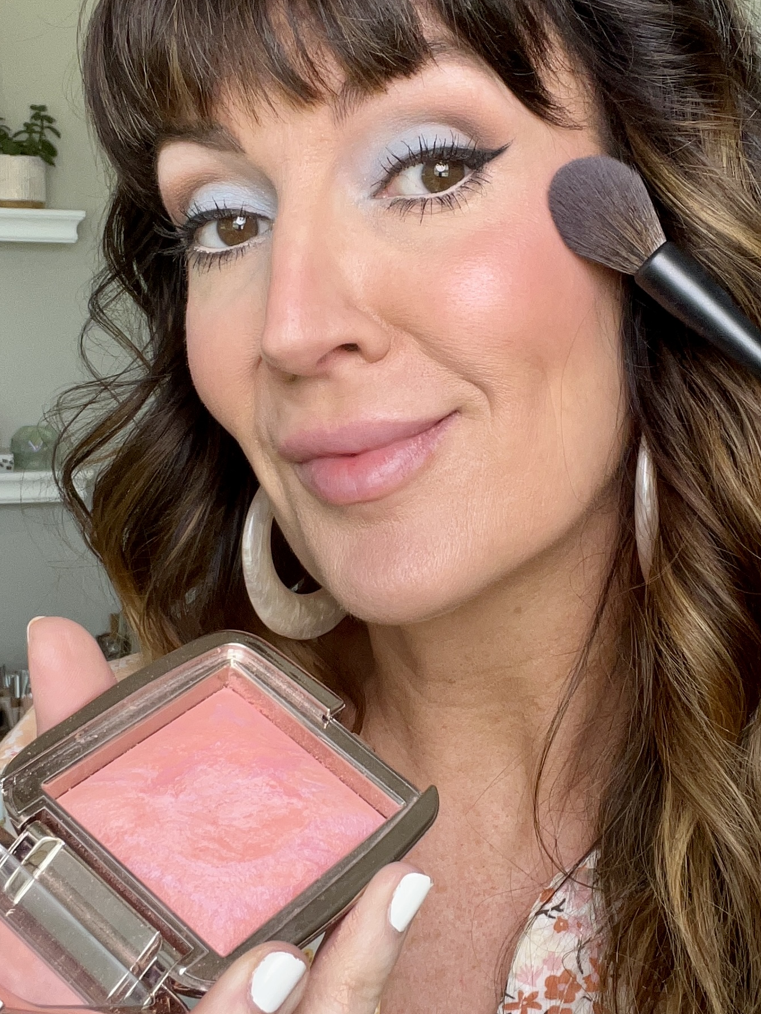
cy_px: 489
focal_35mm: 40
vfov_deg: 46.8
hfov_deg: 35.8
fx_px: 1173
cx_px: 458
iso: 64
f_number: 2.2
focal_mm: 2.71
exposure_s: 1/120
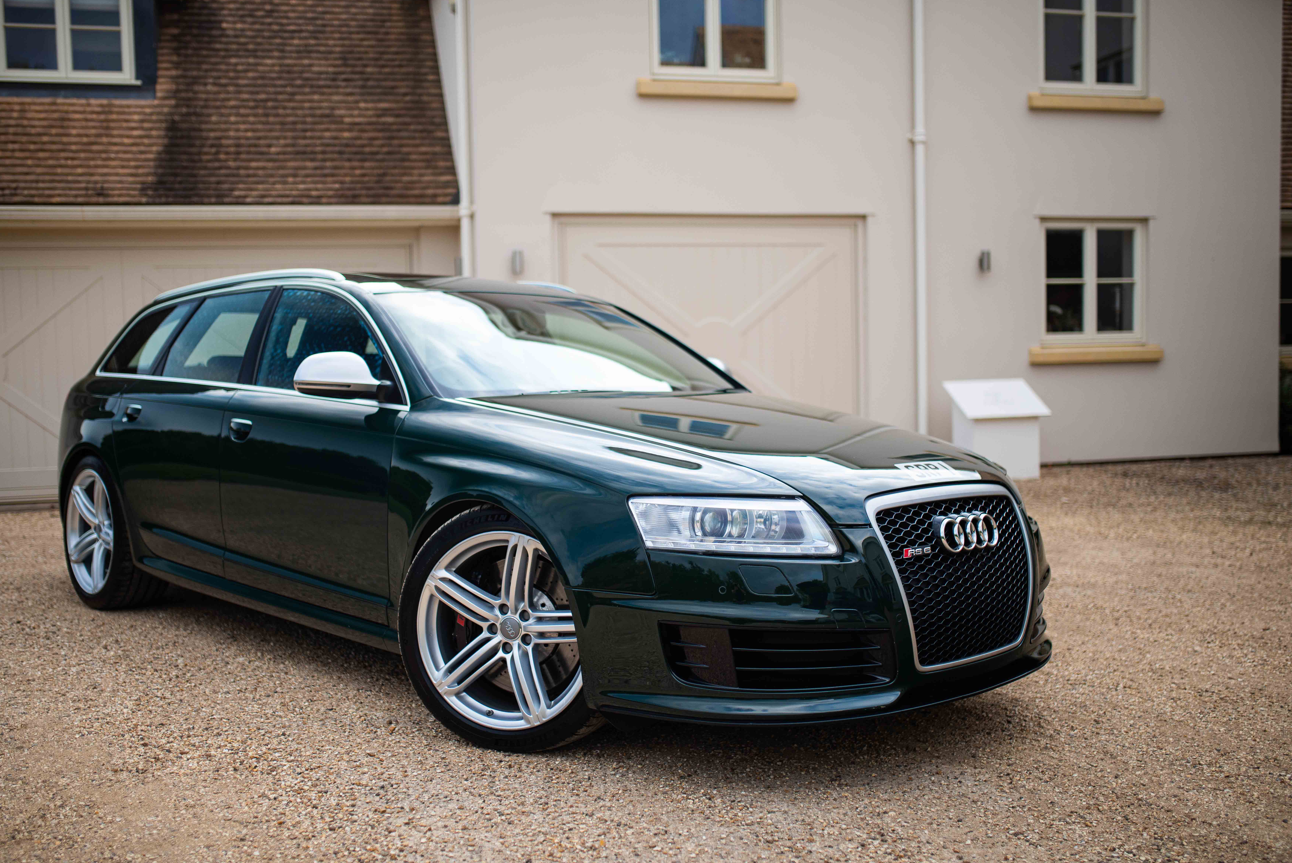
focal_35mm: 37
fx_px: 1328
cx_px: 628
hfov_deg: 51.9
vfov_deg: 36.0
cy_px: 436
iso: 64
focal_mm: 35
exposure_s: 1/800
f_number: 1.4
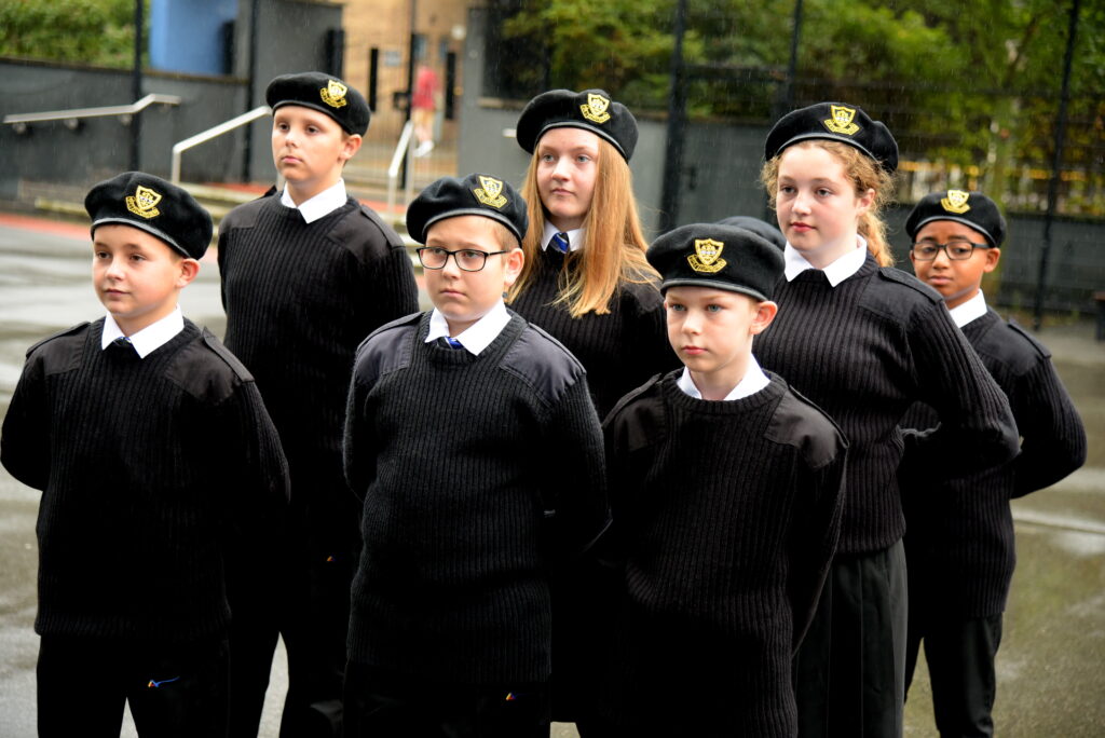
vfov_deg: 18.2
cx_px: 552
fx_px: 2303
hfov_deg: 27.0
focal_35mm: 75
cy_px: 369
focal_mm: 75
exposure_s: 1/160
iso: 1000
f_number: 4
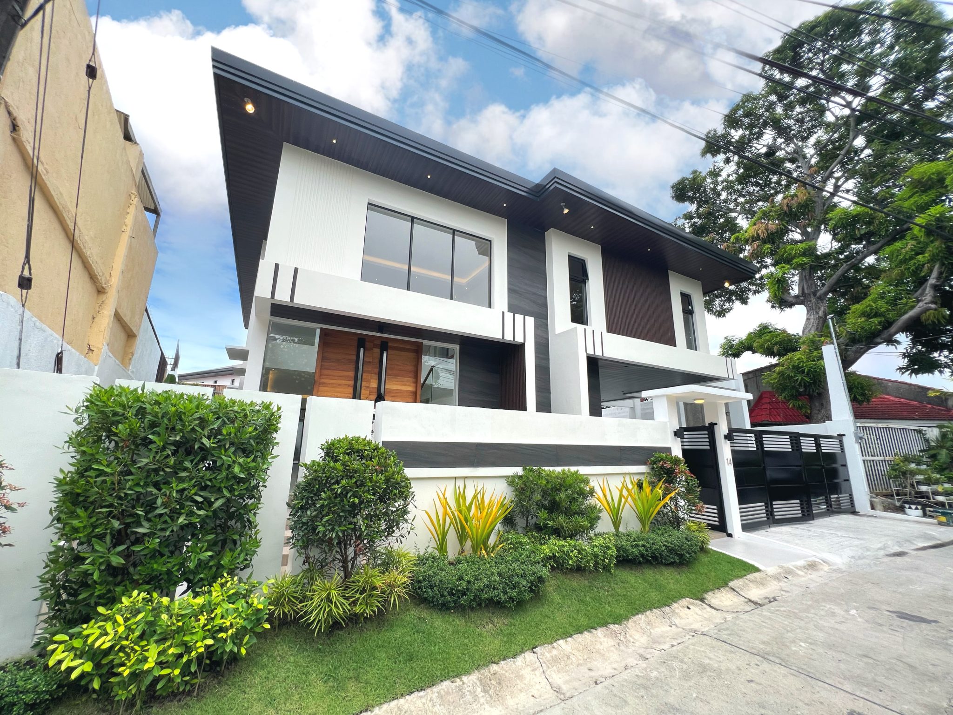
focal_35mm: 13
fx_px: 358
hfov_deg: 106.2
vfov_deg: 89.9
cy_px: 358
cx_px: 476
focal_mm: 1.57
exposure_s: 1/1220
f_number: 1.8
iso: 32
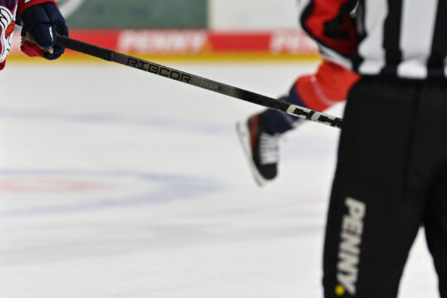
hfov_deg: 5.2
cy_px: 74
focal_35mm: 398
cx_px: -27
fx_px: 4940
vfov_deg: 3.5
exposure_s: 1/4000
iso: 800
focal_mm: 135
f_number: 1.8
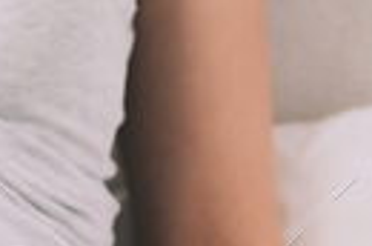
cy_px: 491
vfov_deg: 4.3
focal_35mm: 314
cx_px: -269
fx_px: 3237
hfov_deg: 6.5
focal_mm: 69
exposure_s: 1/60
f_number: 4.5
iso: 250
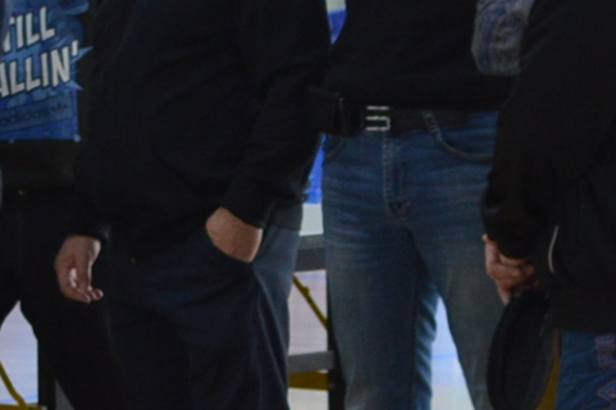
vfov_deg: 4.2
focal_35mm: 328
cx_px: -944
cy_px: 105
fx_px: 5611
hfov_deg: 6.0
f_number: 3.5
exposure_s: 1/100
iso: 400
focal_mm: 35
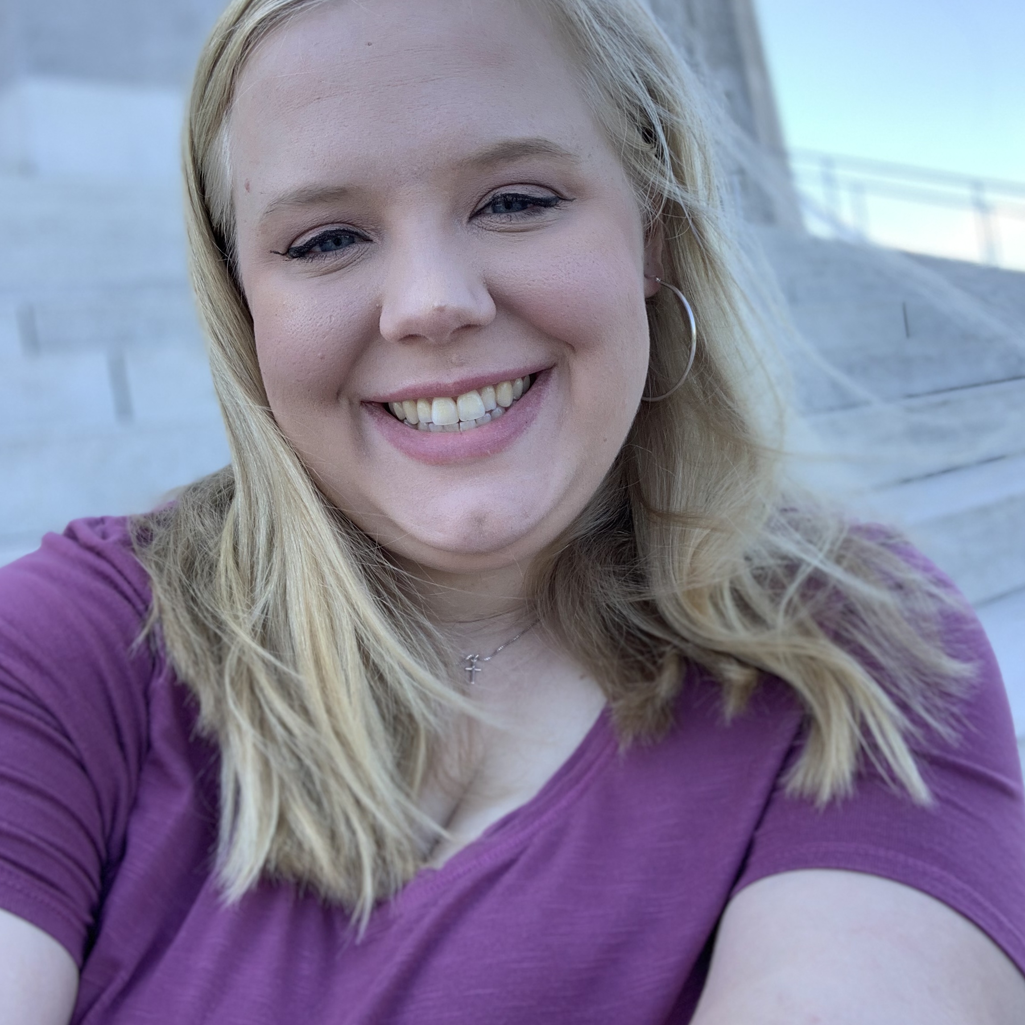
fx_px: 1273
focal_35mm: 38
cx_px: 511
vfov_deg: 43.8
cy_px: 480
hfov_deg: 43.9
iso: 16
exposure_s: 1/121
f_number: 2.2
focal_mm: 2.87
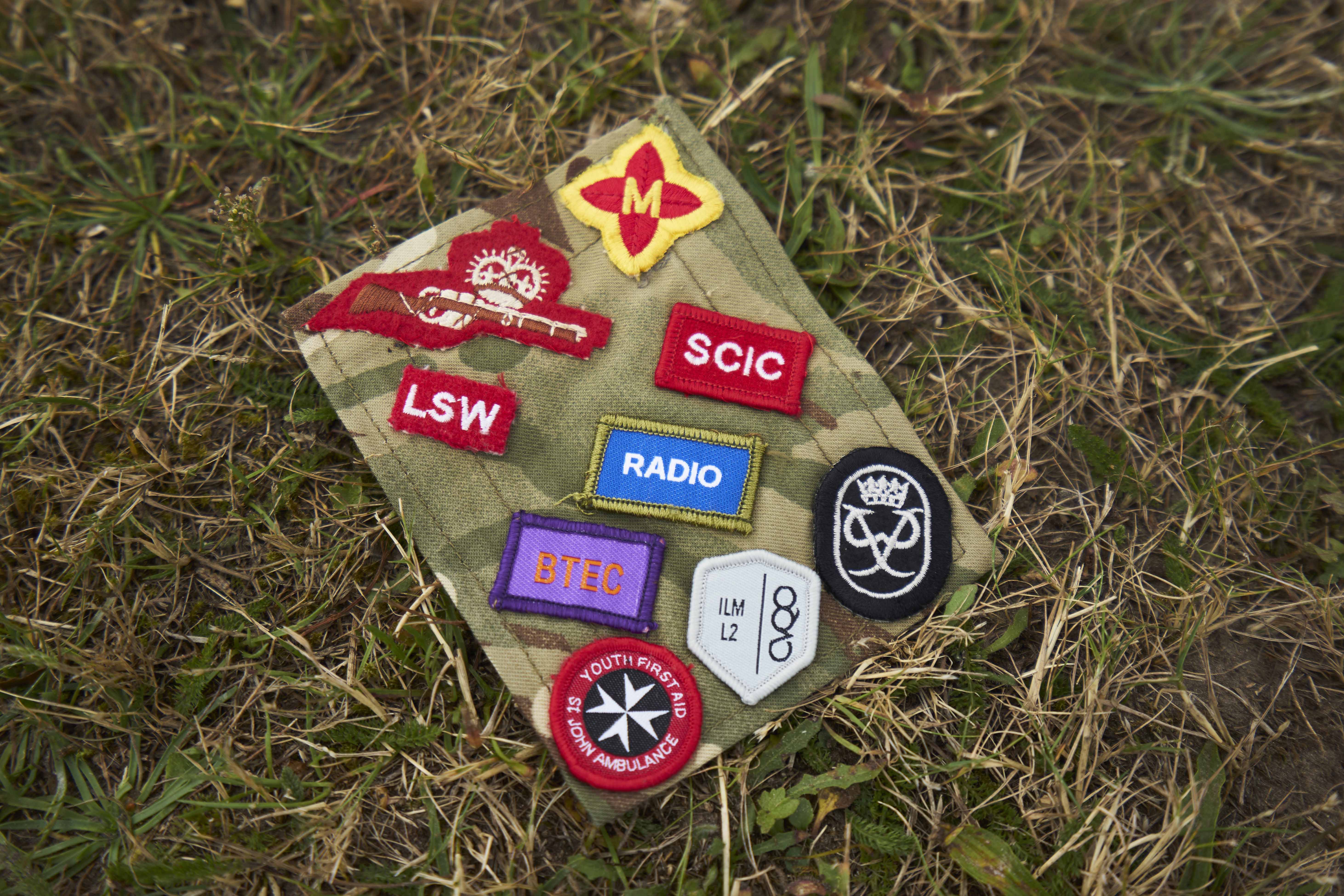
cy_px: 448
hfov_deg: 54.4
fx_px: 1307
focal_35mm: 35
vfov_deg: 37.9
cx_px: 672
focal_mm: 35
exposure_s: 1/320
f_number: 4
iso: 100
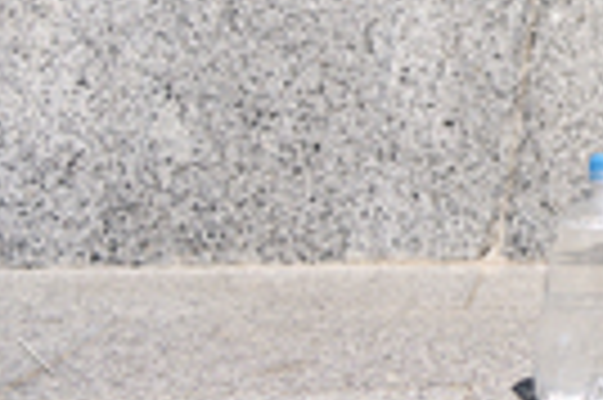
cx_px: 1138
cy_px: -335
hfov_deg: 19.1
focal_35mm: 75
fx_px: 1255
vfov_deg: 15.4
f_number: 3.5
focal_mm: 17
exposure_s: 1/2000
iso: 200
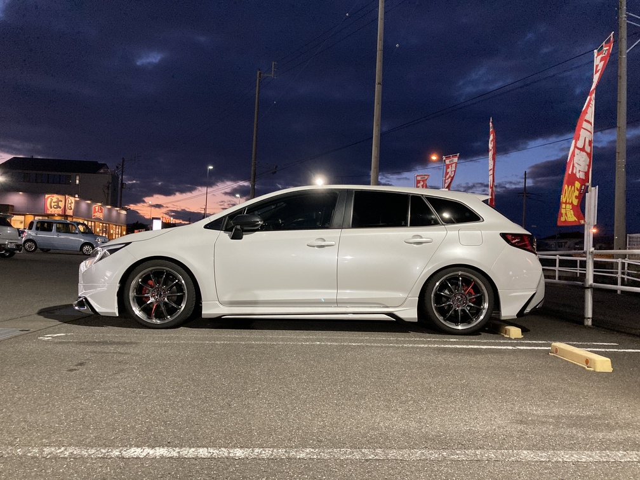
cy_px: 240
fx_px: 518
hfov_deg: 63.4
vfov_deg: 49.7
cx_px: 320
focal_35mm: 28
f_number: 1.8
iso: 320
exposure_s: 1/43
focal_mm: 3.99
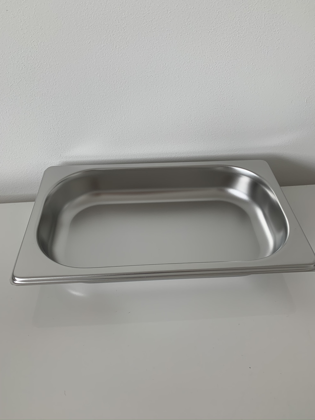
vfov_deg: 67.3
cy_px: 210
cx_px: 158
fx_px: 315
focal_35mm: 26
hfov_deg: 53.1
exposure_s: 1/122
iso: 25
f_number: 1.8
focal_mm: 4.25
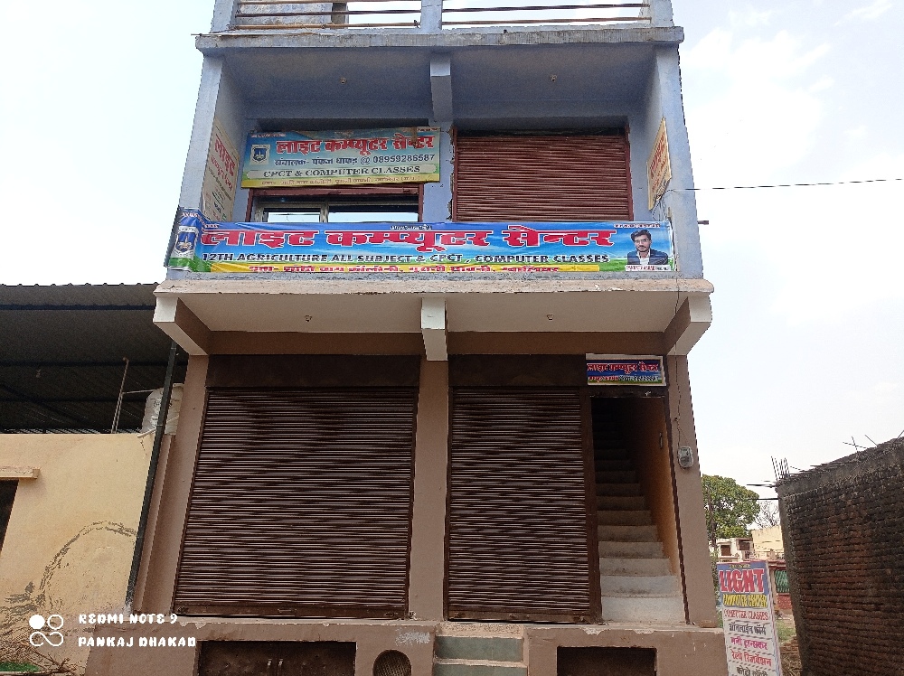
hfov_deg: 63.5
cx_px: 452
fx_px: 731
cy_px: 338
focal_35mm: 28
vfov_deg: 49.7
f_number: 1.79
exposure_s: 1/1880
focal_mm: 4.7
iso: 103
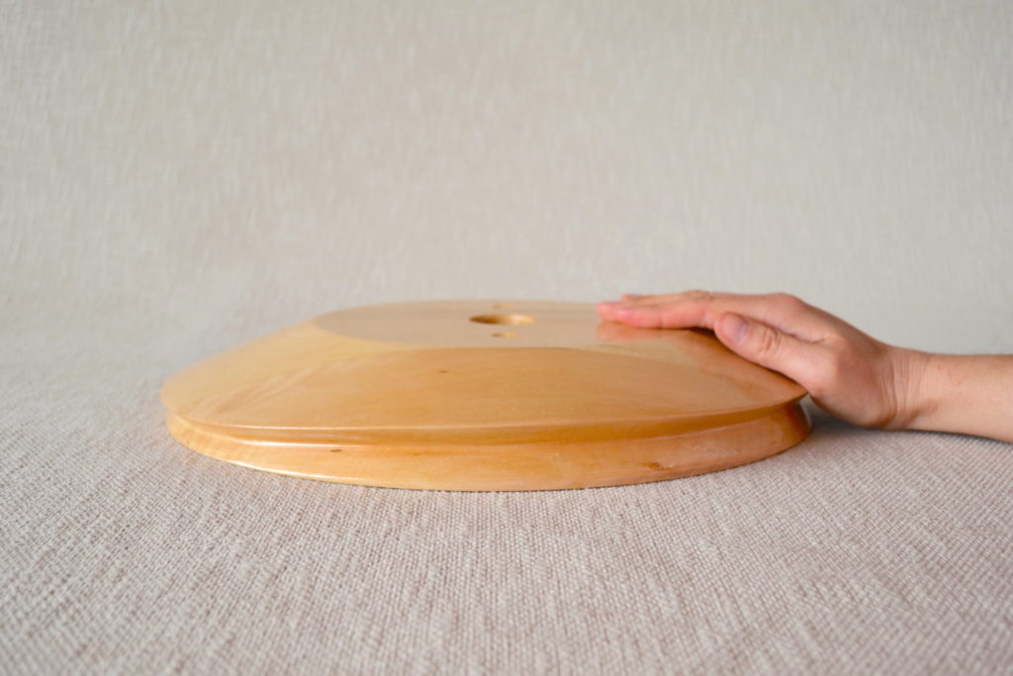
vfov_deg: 43.6
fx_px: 844
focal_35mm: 30
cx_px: 506
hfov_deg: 61.9
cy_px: 338
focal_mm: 20
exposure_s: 1/13
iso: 100
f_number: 3.8
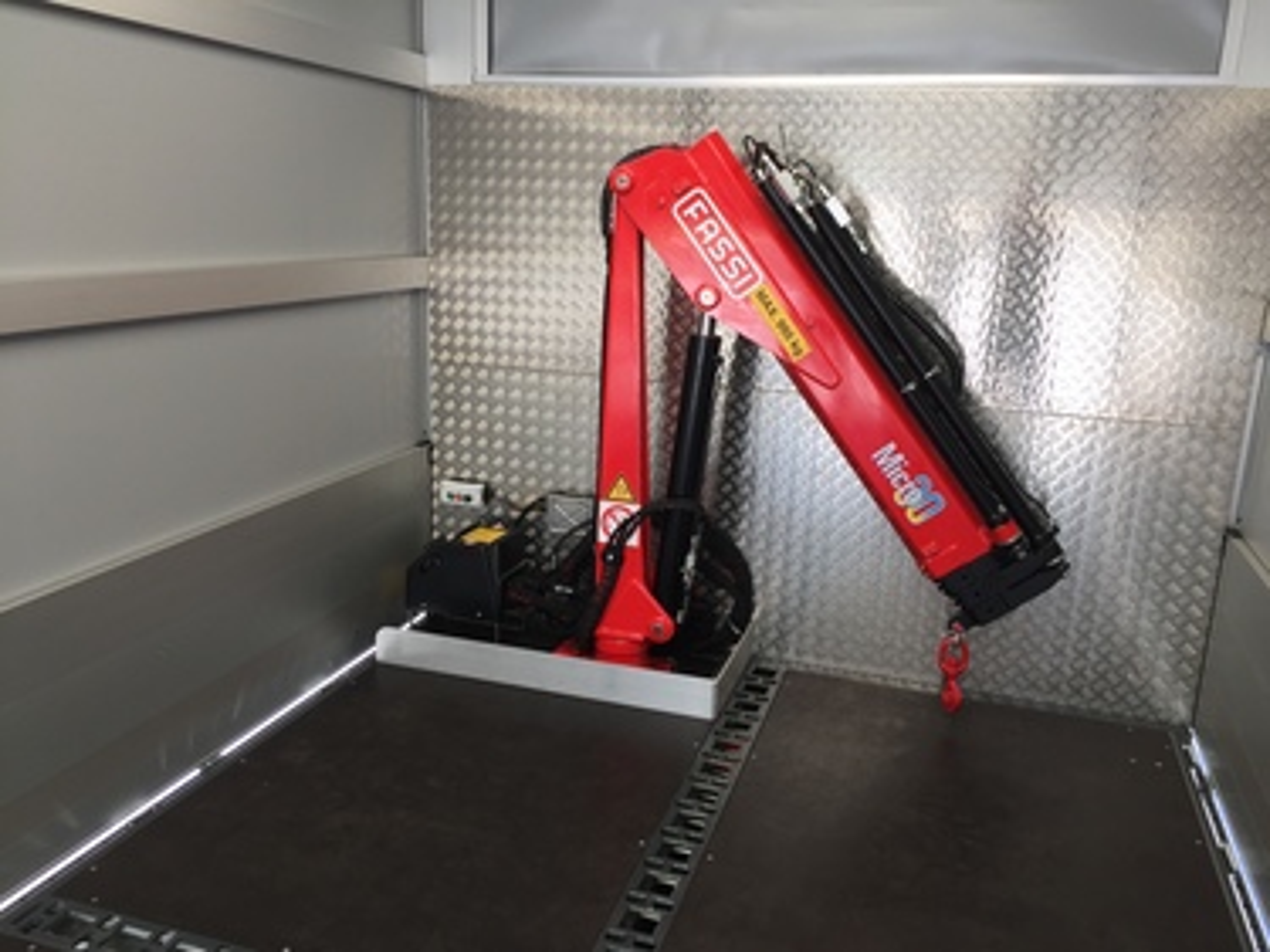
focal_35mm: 29
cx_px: 635
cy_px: 476
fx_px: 1064
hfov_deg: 61.7
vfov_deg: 48.2
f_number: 2.2
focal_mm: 4.15
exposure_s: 1/50
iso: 32
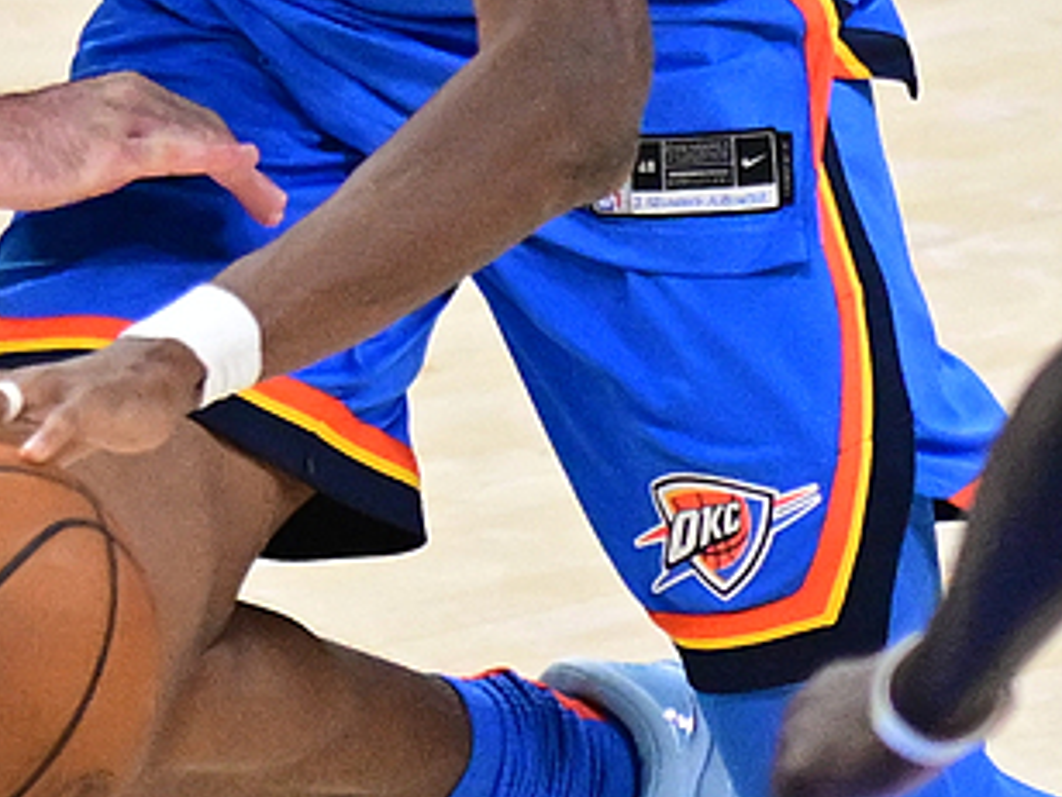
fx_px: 44148
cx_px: -390
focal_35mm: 1439
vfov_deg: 1.0
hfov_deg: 1.4
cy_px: 50
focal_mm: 300
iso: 3200
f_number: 2.8
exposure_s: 1/1600
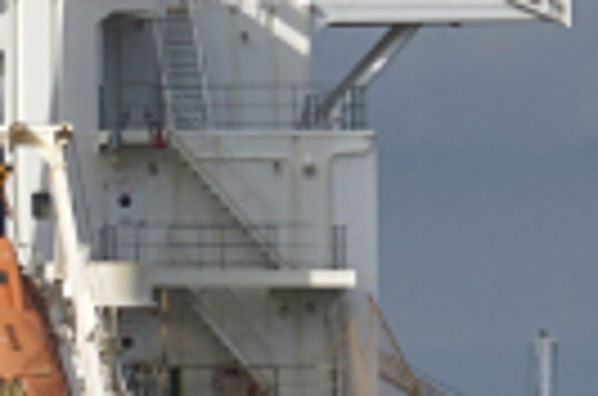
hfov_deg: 1.1
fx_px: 29961
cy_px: 290
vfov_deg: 0.8
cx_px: -585
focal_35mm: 1808
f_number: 6.3
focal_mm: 200
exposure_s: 1/800
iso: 100
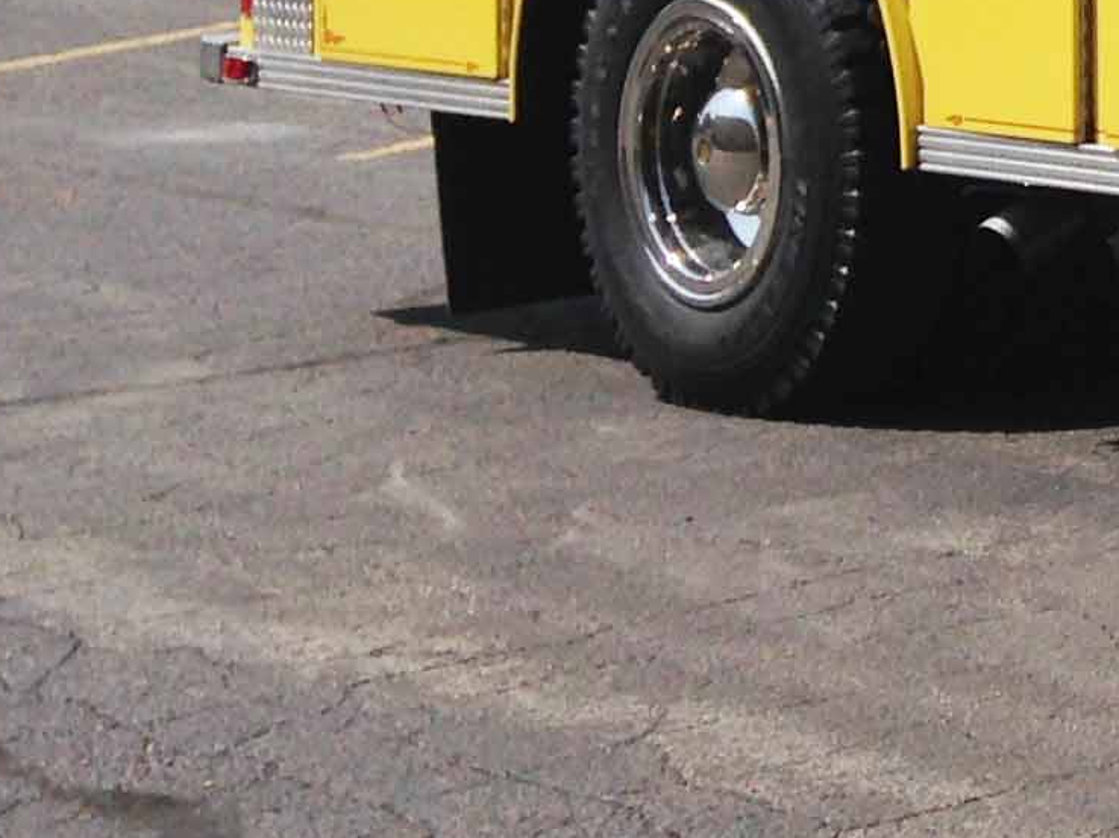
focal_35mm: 146
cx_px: 2432
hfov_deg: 11.7
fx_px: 4718
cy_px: -299
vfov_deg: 9.9
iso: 50
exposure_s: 1/2358
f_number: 2.4
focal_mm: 4.12
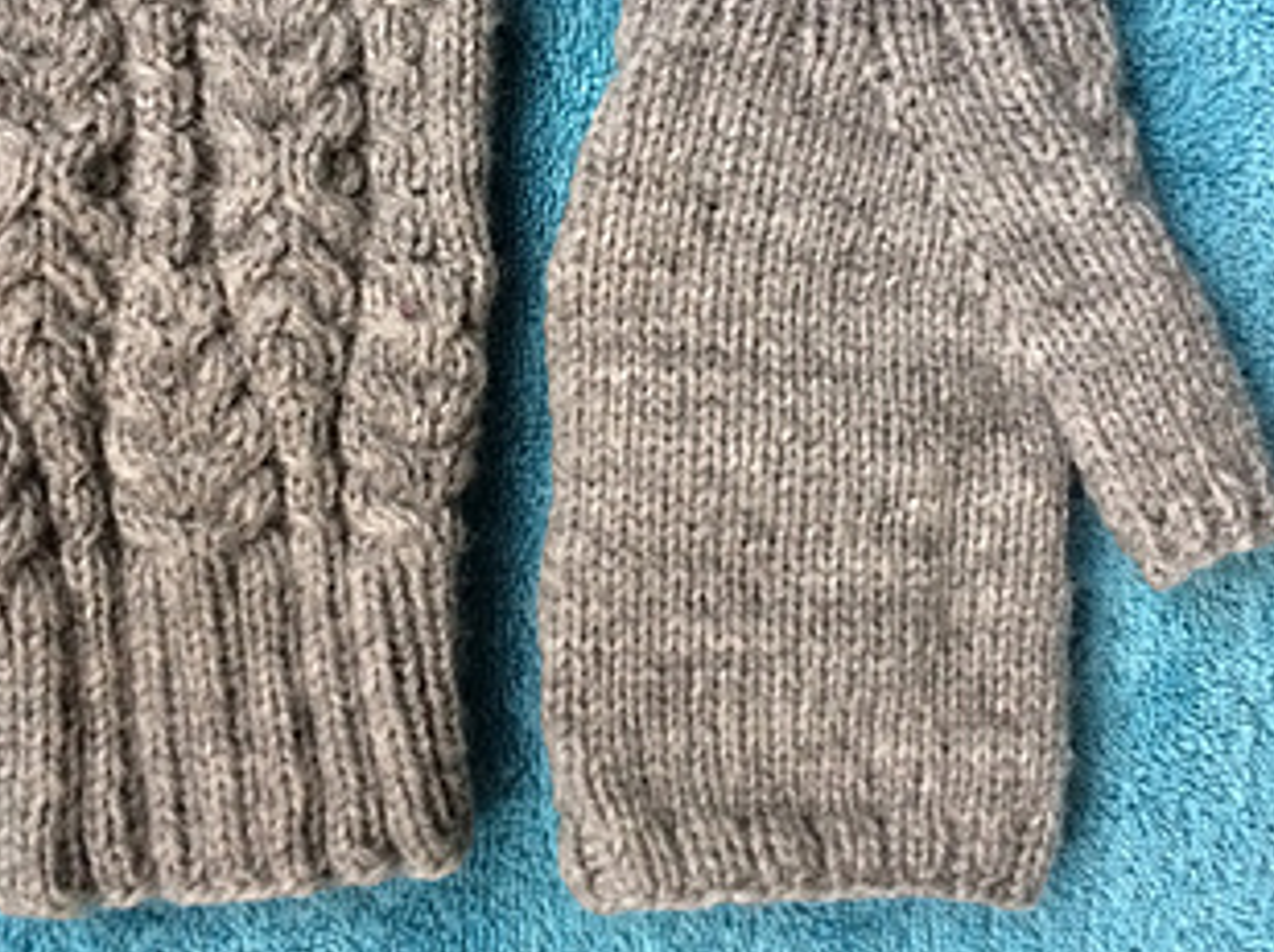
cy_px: 332
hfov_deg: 40.4
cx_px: 569
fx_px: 1728
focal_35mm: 47
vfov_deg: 30.6
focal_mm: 4.15
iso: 320
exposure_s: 1/33
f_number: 2.2
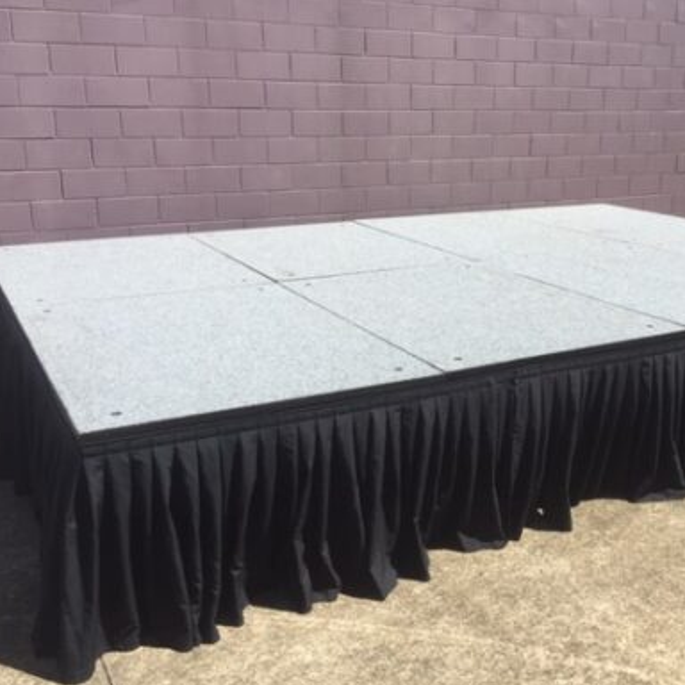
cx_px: 492
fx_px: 896
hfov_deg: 40.9
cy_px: 328
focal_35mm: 40
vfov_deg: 41.9
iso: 32
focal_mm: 4.15
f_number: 2.2
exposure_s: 1/1721
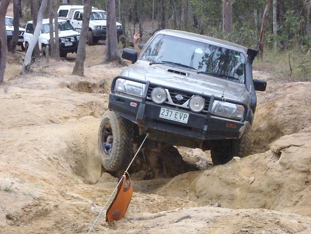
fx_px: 1258
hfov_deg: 14.1
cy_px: 117
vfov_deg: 10.6
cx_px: 156
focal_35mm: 140
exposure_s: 1/500
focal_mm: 25
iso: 1600
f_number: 5.9
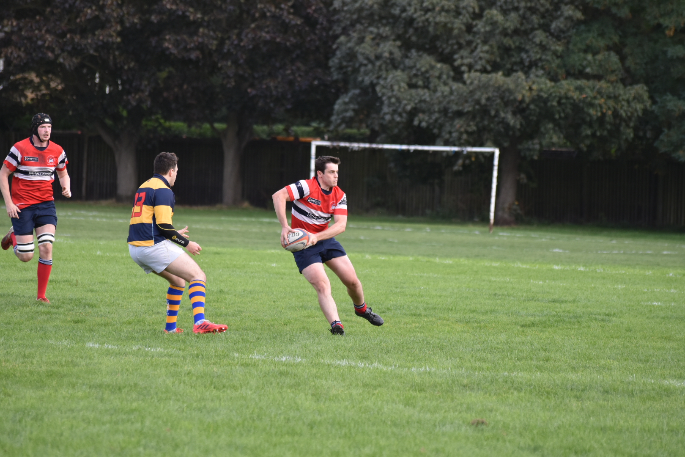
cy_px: 228
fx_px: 5565
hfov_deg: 7.0
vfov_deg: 4.7
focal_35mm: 292
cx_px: 342
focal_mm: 195
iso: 500
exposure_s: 1/1000
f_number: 4.8
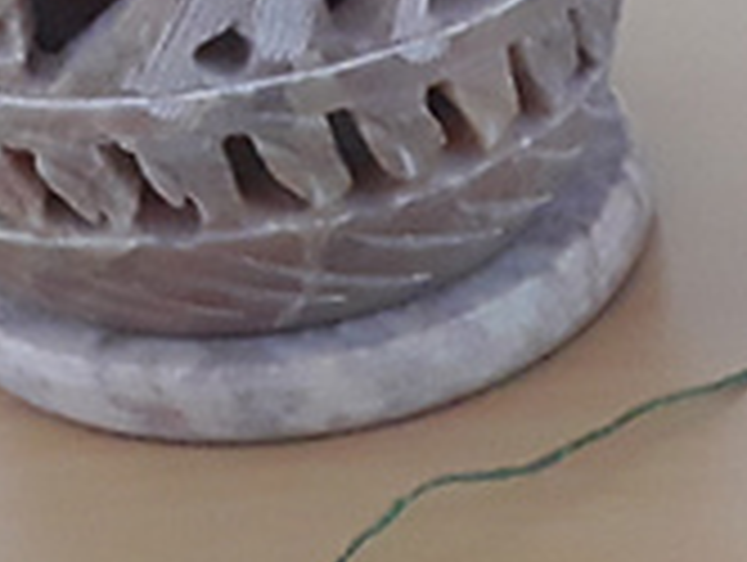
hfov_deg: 16.0
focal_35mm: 104
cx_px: 1354
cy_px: 971
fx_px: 2248
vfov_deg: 13.1
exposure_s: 1/33
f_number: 1.9
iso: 200
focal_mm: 2.91
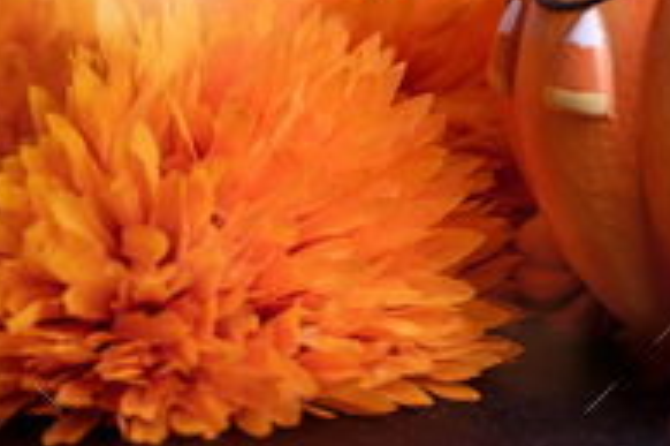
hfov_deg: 12.0
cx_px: 825
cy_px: -202
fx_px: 3105
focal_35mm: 167
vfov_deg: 8.1
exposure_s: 1/10
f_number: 2.5
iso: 100
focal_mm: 55
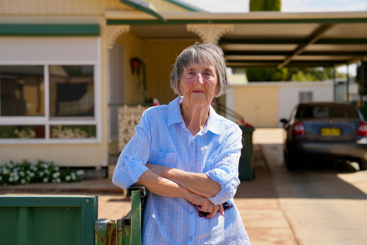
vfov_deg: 19.5
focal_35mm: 70
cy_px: 122
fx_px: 714
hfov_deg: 28.8
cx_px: 184
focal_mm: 70
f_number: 4.5
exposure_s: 1/640
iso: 100
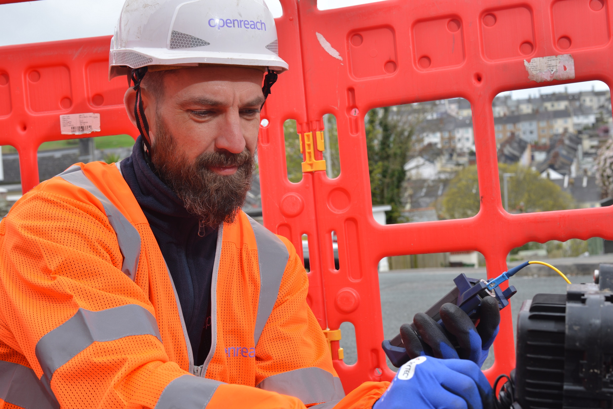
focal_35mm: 50
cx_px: 306
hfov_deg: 39.6
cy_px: 204
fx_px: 851
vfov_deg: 27.0
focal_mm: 50
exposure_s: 1/100
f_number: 11
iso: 200
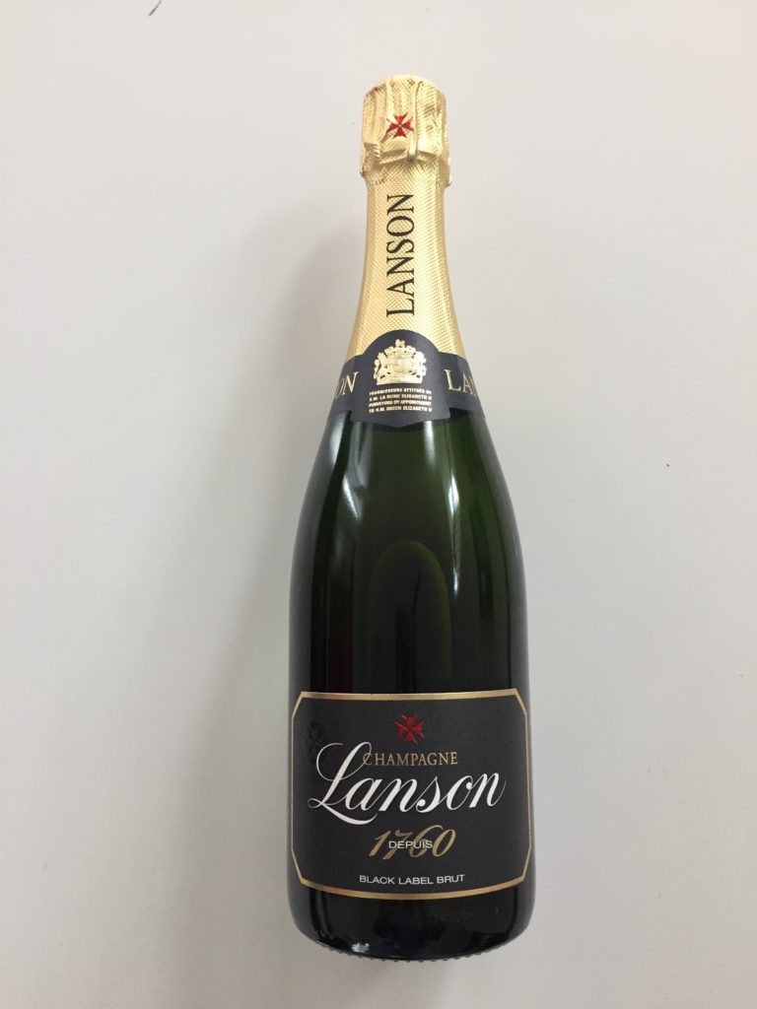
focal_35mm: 29
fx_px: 846
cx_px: 378
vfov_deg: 61.7
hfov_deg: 48.2
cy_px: 504
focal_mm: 4.15
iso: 50
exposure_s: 1/30
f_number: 2.2
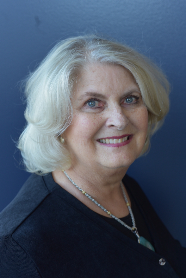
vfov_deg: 39.6
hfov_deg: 27.0
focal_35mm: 50
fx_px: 387
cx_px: 93
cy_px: 139
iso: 450
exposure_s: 1/60
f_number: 4
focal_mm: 50
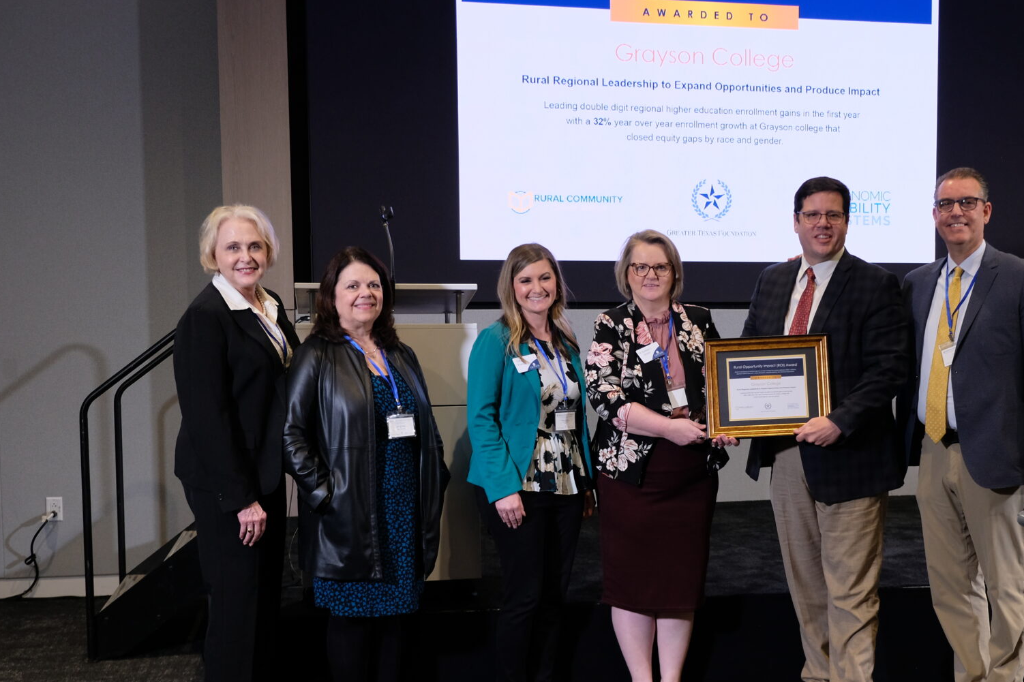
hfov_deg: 43.2
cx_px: 646
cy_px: 420
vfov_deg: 29.8
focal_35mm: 45
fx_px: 1280
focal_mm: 22.3
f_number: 3.2
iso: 800
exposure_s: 1/85
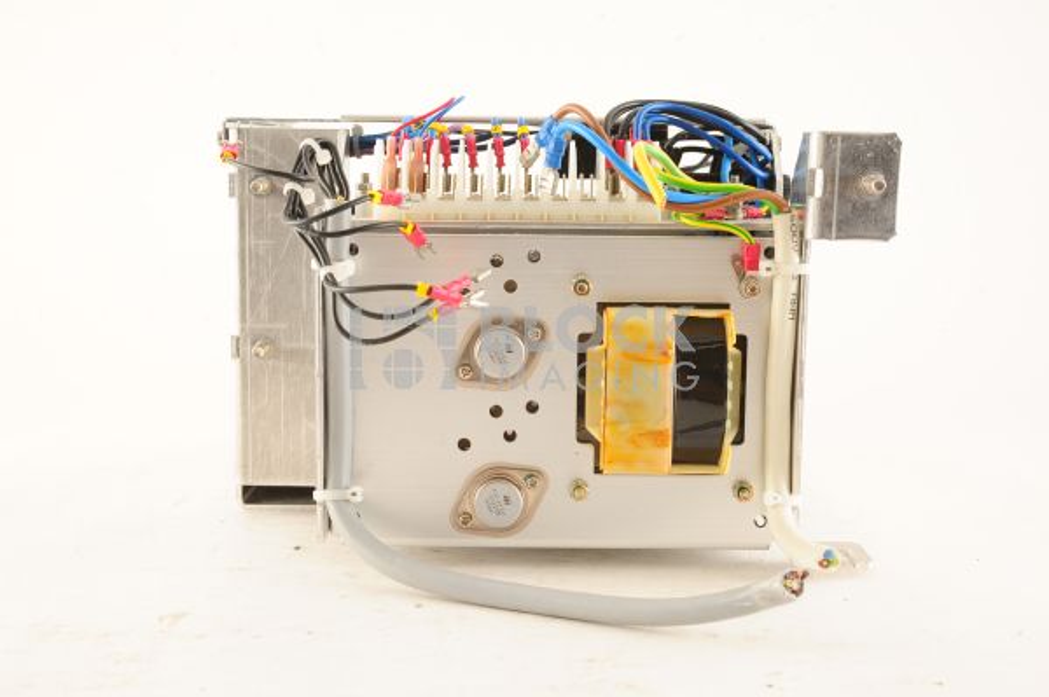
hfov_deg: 39.6
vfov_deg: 26.9
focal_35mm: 50
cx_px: 524
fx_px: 1456
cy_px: 348
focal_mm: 50
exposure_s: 1/160
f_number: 11
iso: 1600
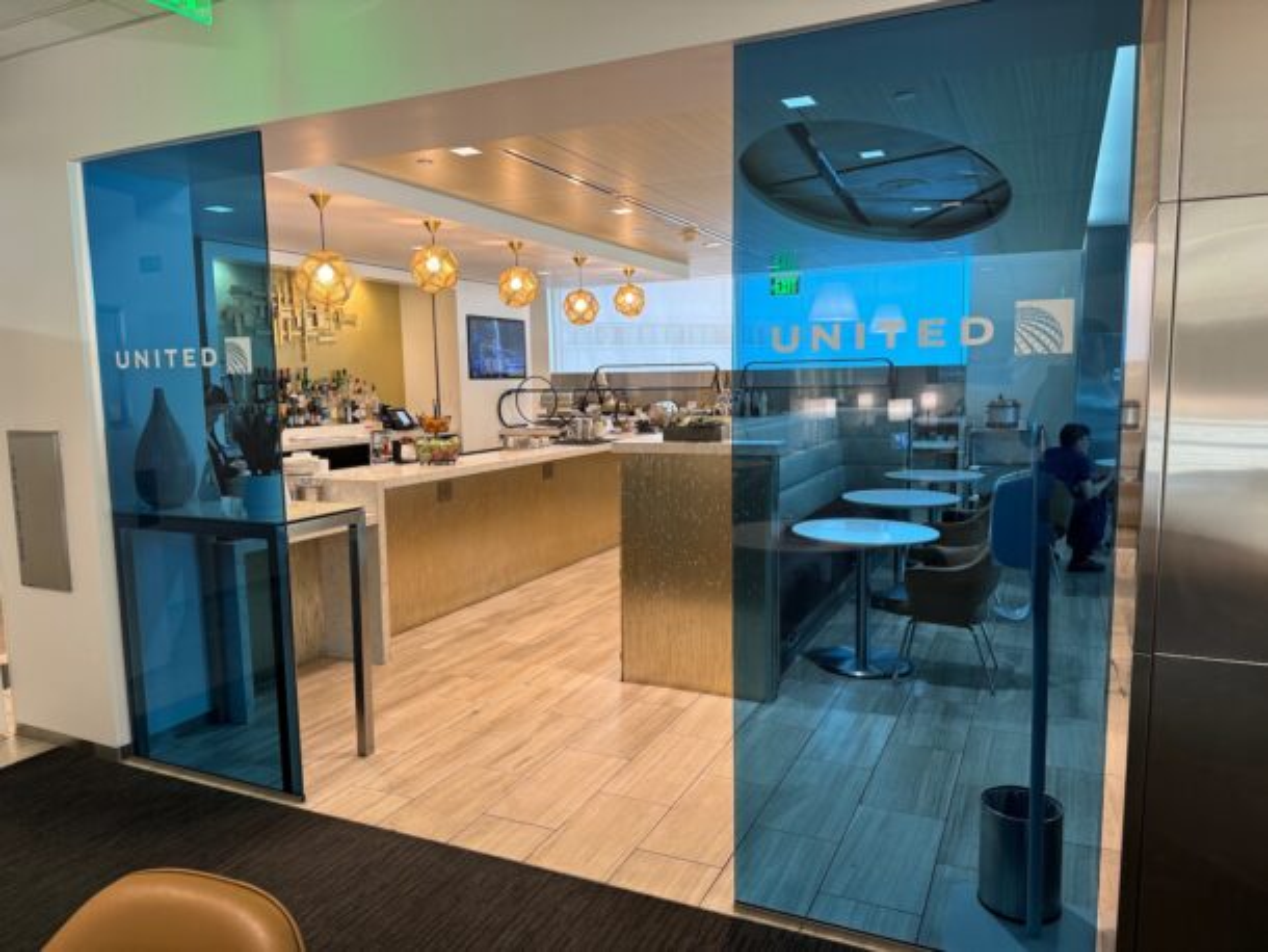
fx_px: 879
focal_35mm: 24
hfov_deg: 71.6
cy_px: 476
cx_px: 634
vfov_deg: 56.8
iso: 200
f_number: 1.78
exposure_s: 1/60
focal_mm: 6.76
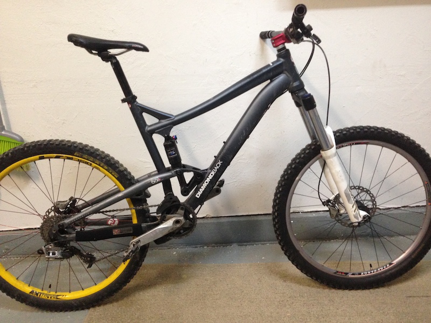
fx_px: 411
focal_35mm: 33
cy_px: 162
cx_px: 216
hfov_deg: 55.4
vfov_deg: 42.9
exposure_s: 1/20
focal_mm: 4.12
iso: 250
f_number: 2.4
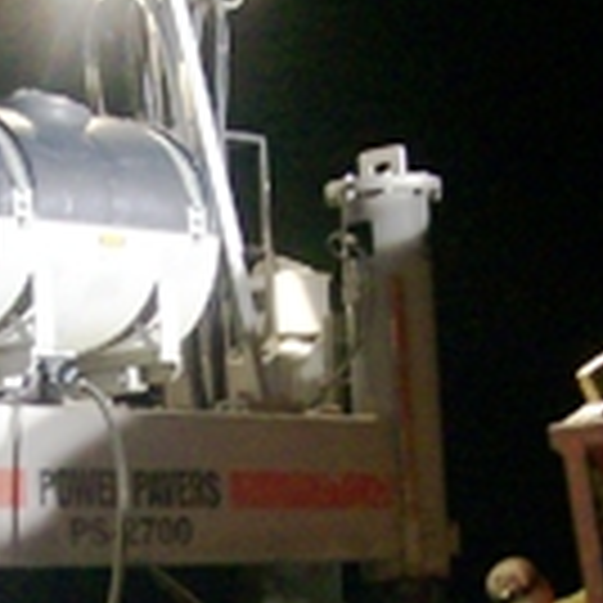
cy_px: 626
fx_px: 2799
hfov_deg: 12.3
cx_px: 140
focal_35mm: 142
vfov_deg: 12.1
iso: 160
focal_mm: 6
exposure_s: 1/8
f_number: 2.7
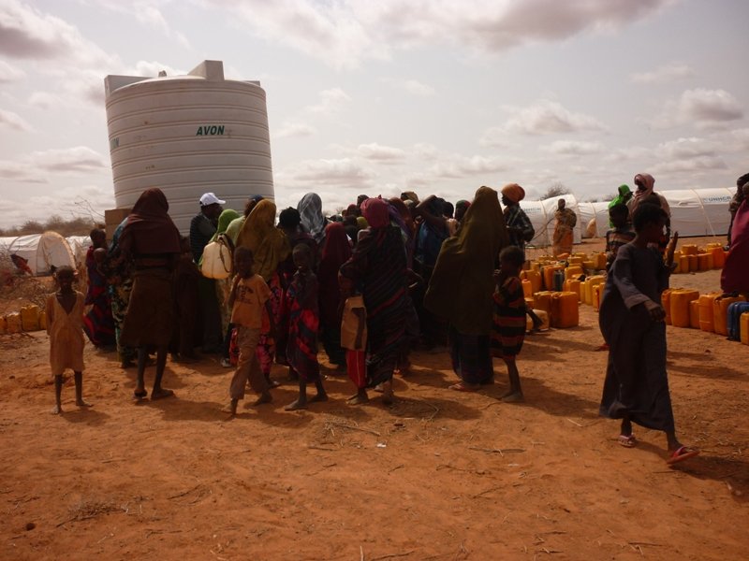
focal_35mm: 33
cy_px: 280
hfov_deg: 55.4
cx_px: 374
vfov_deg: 42.9
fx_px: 714
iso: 80
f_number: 8
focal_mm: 5.5
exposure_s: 1/320
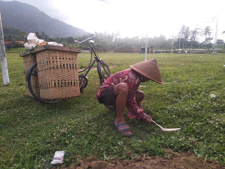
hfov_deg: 67.3
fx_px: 169
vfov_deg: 53.1
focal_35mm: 26
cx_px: 112
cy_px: 84
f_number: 2.2
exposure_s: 1/321
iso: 100
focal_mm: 3.81
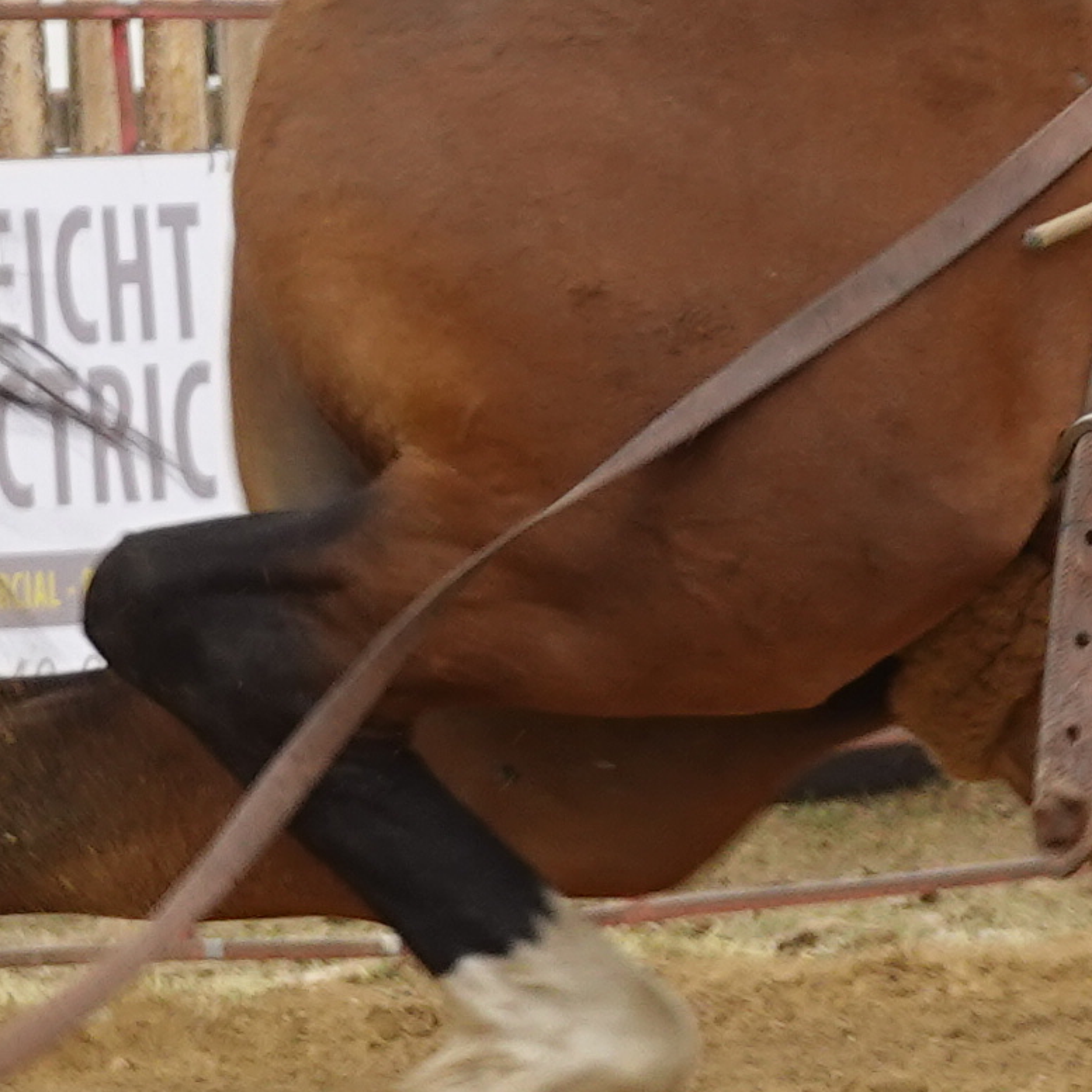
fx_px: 40366
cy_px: 825
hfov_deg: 1.5
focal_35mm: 1131
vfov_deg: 1.5
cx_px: 776
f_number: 5.6
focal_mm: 68.44
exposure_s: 1/200
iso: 100
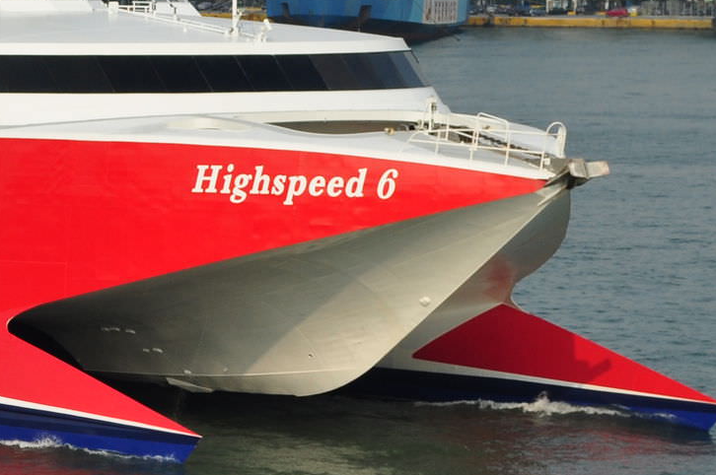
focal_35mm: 257
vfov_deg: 5.3
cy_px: 204
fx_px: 5096
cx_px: -156
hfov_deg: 8.0
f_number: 10
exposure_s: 1/400
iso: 250
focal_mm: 55
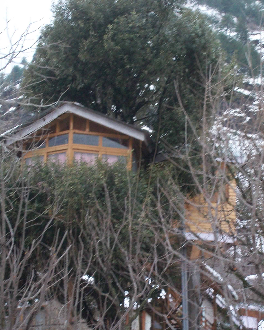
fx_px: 889
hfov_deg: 16.9
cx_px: 132
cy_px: 176
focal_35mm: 91
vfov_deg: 21.0
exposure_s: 1/125
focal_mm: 14.3
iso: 160
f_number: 4.3
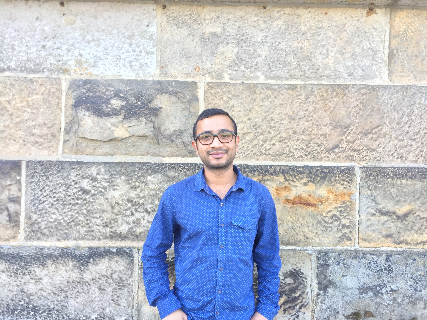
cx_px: 214
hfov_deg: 61.7
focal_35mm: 29
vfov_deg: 48.2
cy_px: 160
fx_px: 358
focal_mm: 4.15
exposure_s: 1/100
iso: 50
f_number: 2.2
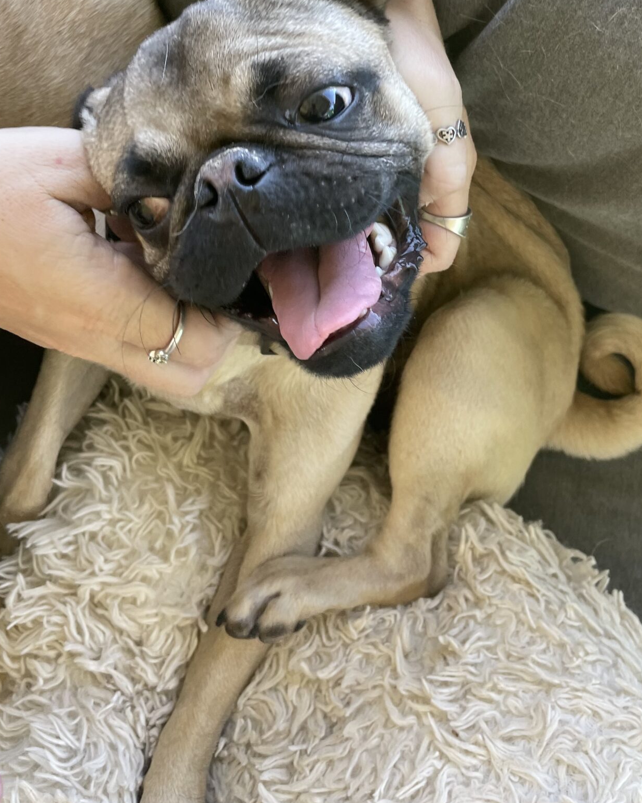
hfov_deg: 35.6
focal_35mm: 42
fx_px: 998
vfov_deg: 42.3
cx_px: 375
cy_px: 187
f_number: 1.6
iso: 40
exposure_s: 1/121
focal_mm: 4.2
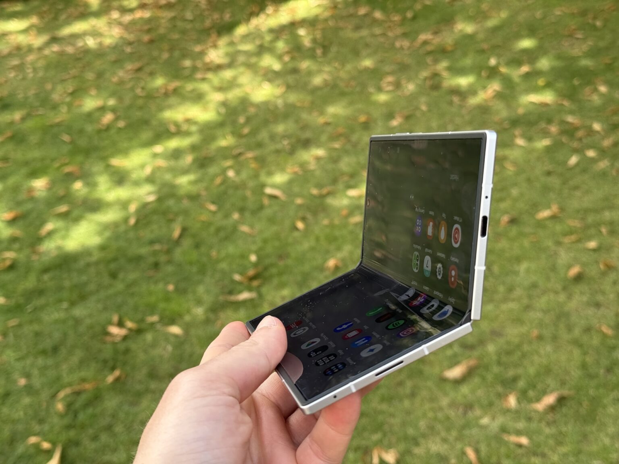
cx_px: 310
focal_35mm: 48
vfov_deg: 30.3
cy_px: 232
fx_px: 858
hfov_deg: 39.7
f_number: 1.78
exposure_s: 1/534
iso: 100
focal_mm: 6.76
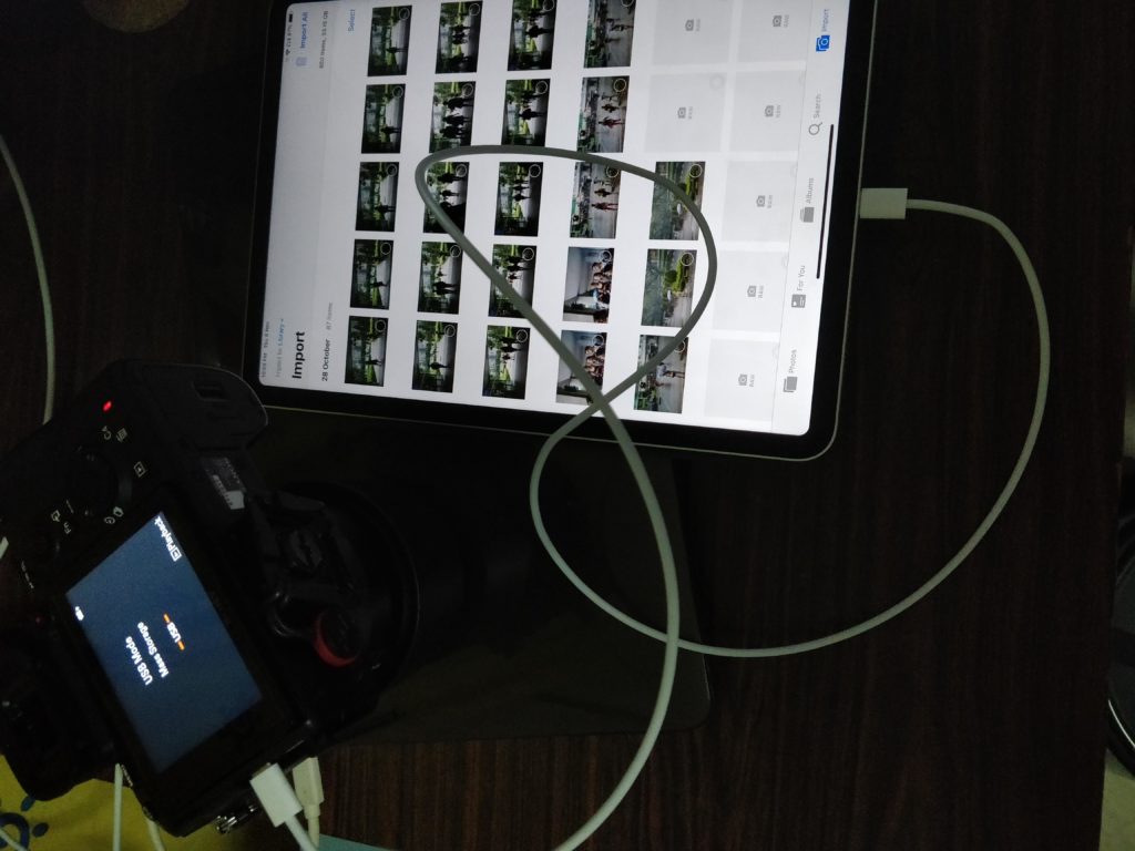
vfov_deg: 56.8
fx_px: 787
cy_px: 426
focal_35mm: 24
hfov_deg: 71.6
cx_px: 568
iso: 1000
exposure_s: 1/33
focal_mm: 4.1
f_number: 1.7
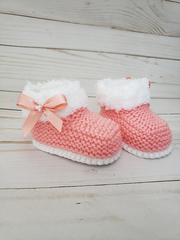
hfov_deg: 53.1
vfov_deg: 67.3
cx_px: 90
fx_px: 180
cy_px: 120
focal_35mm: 26
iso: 250
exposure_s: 1/24
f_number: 1.5
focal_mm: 4.3
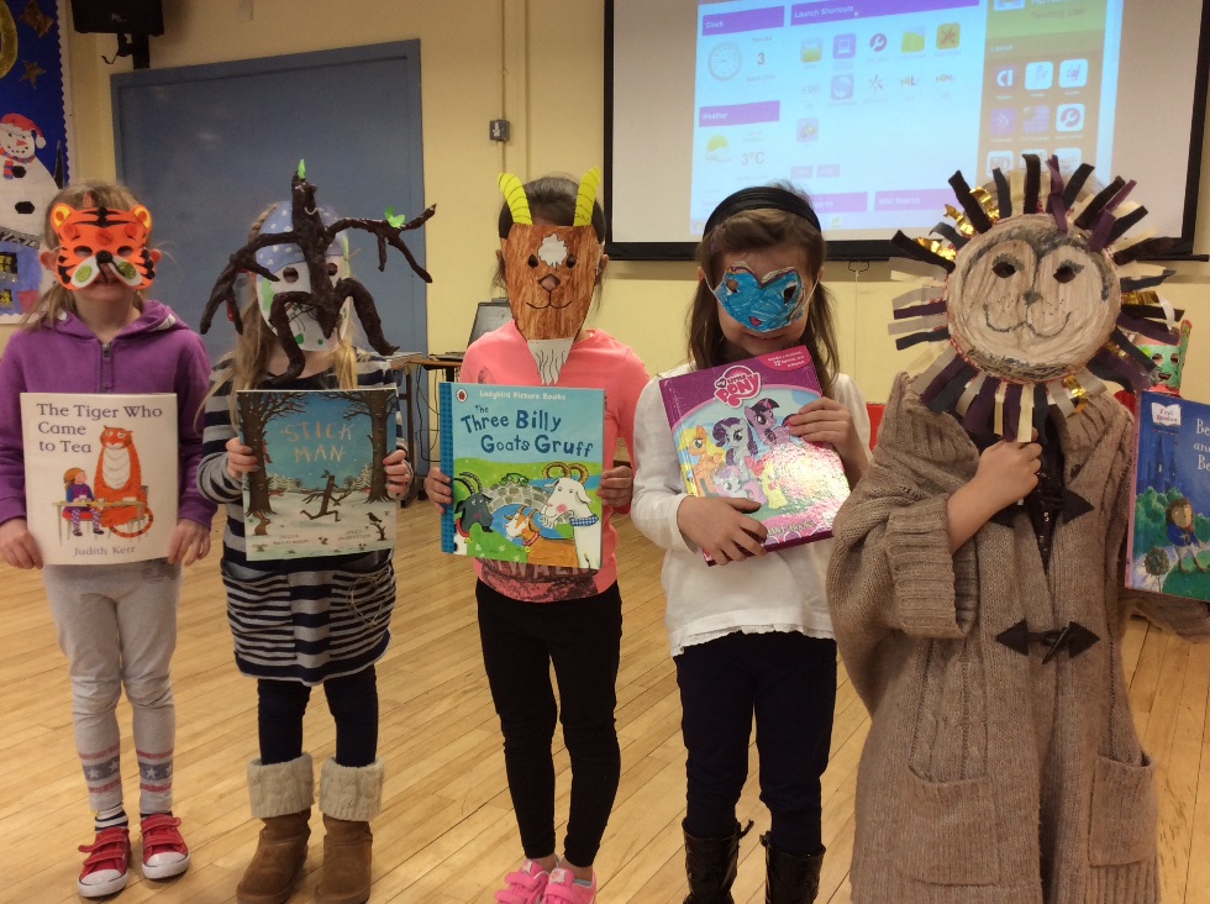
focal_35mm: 32
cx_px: 605
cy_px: 452
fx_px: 1117
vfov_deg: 44.1
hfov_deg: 56.9
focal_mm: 3.3
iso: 32
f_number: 2.4
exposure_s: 1/33
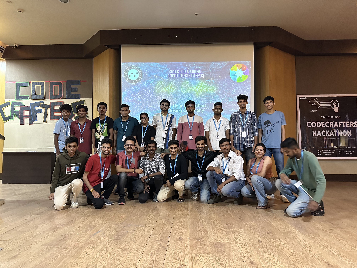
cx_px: 178
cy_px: 134
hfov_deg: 71.6
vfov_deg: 56.8
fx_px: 248
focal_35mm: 24
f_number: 1.78
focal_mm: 6.86
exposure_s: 1/40
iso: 1000
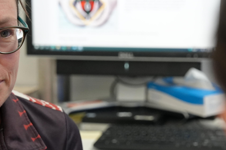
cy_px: 147
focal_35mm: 206
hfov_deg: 10.0
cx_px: 142
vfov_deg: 6.6
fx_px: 1293
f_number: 4
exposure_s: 1/160
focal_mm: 70
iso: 2500
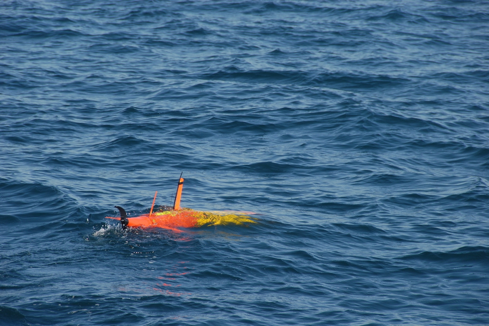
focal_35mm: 300
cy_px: 163
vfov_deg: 4.6
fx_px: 4075
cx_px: 244
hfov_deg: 6.9
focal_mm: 200
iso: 200
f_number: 9
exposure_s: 1/320
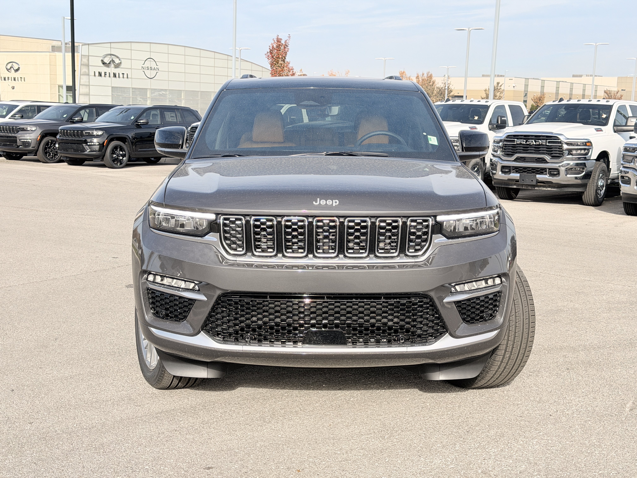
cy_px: 239
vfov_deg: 30.3
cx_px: 318
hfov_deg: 39.7
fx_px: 883
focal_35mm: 48
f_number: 1.78
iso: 64
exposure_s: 1/4329
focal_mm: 6.76
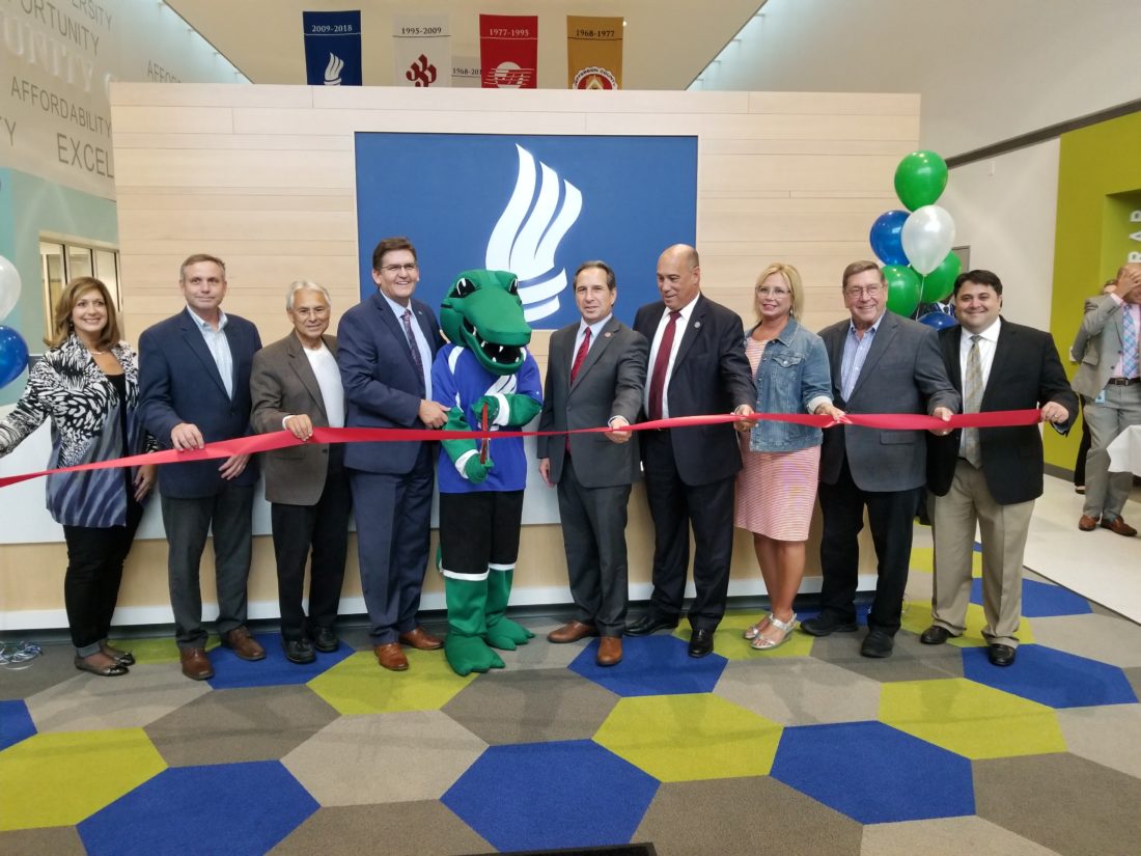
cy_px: 428
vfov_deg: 53.1
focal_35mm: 26
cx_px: 570
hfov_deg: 67.3
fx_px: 857
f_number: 1.7
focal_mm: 4.25
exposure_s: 1/60
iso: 320
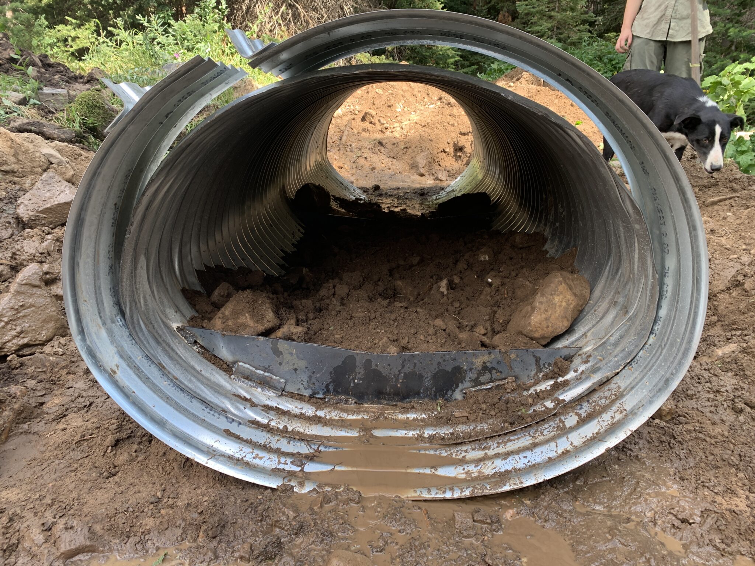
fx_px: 567
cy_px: 283
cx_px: 378
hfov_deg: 67.3
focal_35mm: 26
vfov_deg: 53.1
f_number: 1.8
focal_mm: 4.25
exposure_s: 1/122
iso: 25
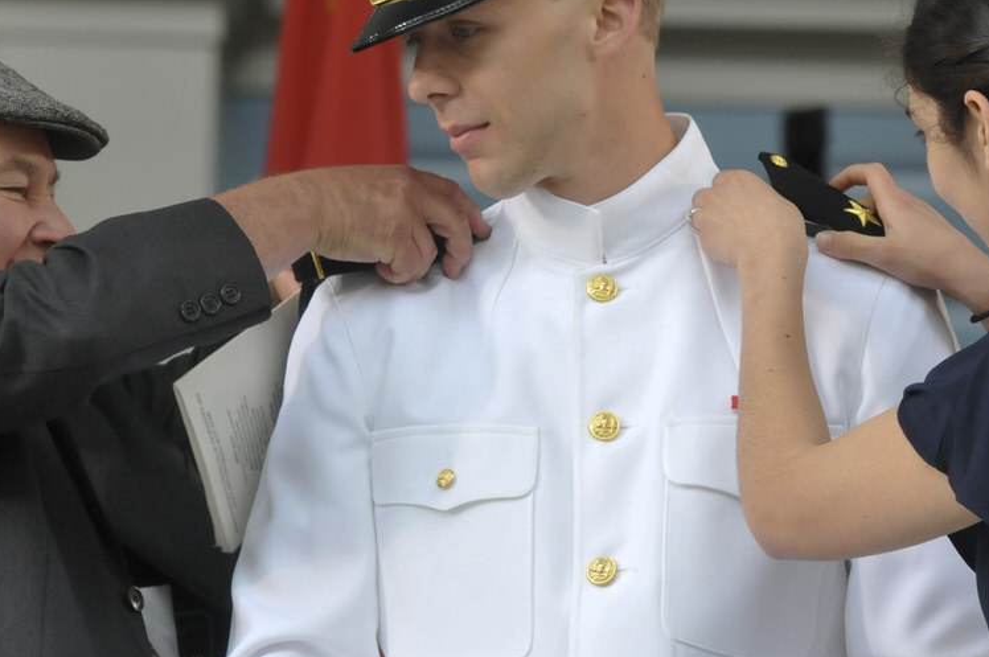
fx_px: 10399
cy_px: 333
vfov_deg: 3.6
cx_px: 517
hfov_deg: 5.4
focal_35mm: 379
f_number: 5
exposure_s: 1/160
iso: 800
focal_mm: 135
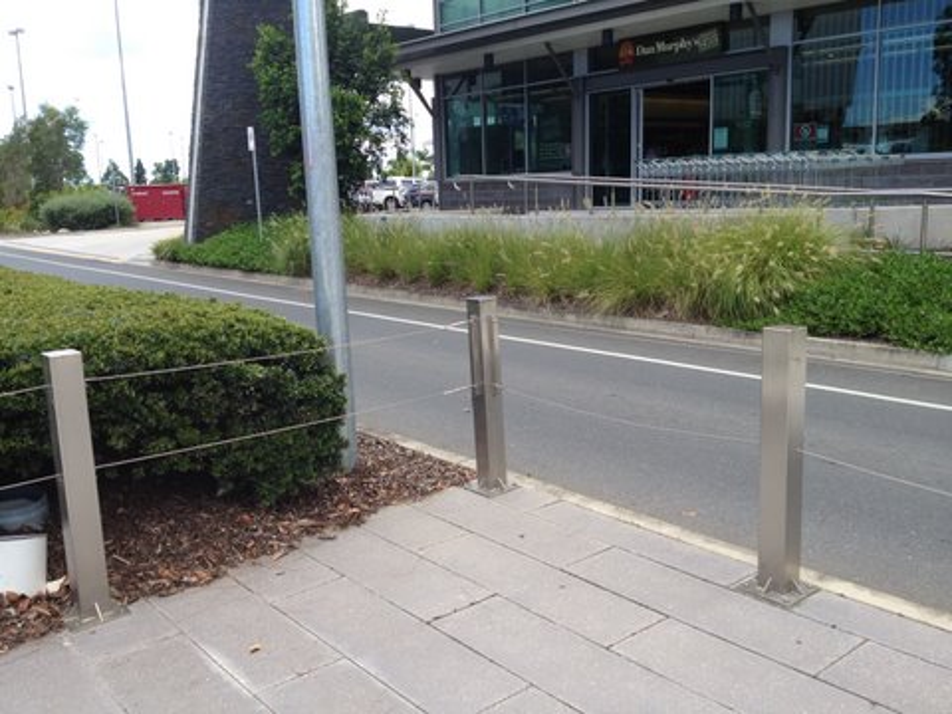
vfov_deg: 40.7
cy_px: 357
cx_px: 476
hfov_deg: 52.6
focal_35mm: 35
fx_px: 963
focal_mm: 4.28
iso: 64
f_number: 2.4
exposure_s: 1/665
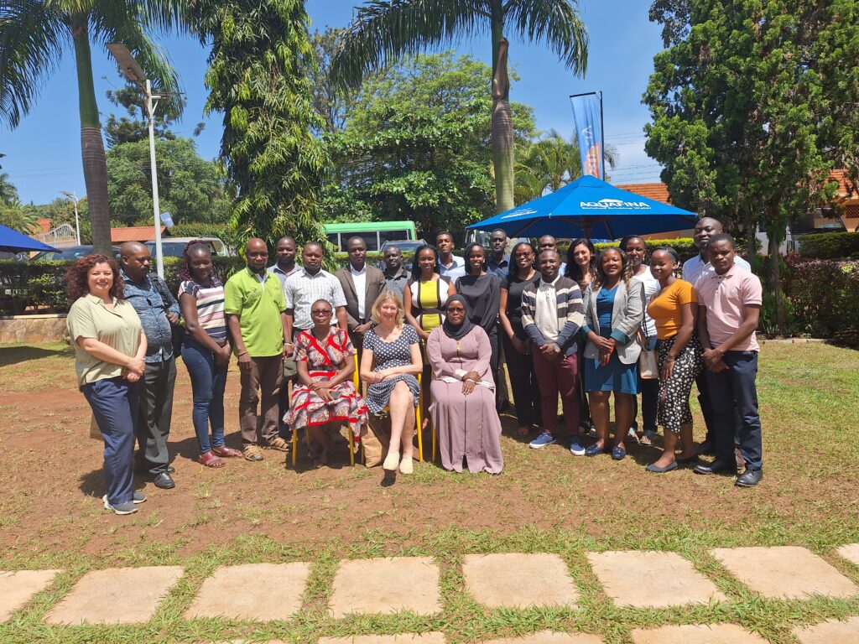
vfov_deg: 58.9
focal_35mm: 23
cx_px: 430
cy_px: 322
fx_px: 571
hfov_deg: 73.9
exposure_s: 1/2217
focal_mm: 5.54
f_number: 1.8
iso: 40
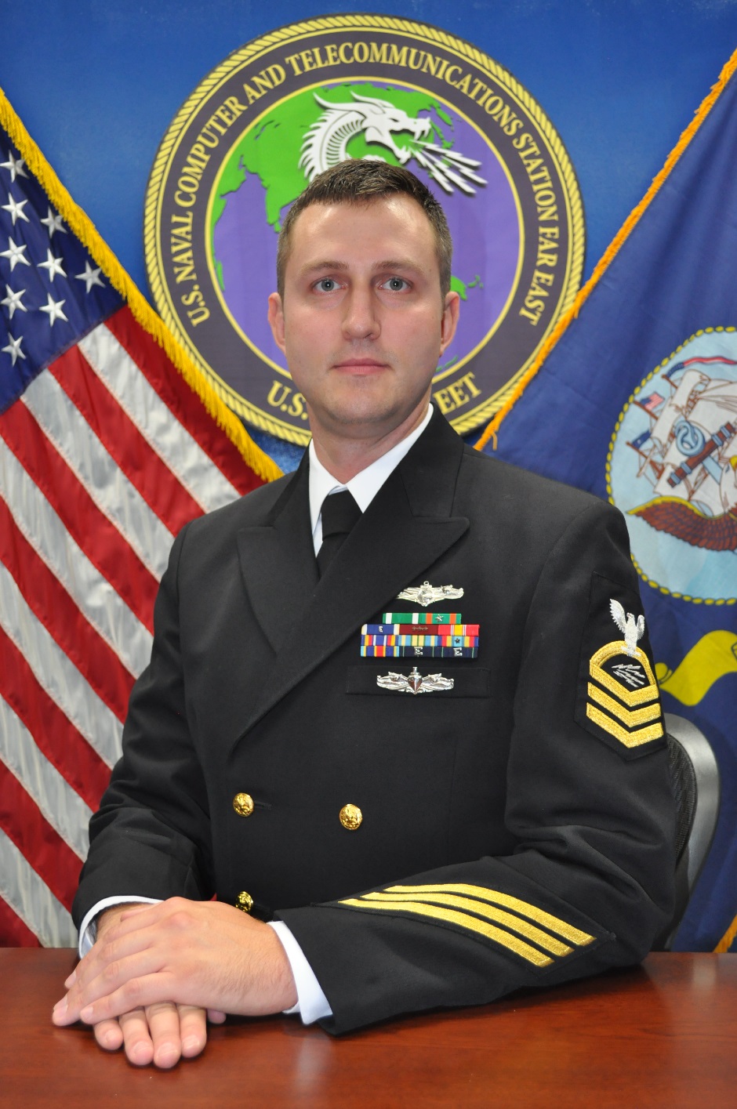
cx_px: 368
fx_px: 1293
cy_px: 554
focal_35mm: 42
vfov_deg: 46.4
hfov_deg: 31.8
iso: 800
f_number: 4.5
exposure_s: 1/60
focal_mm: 28
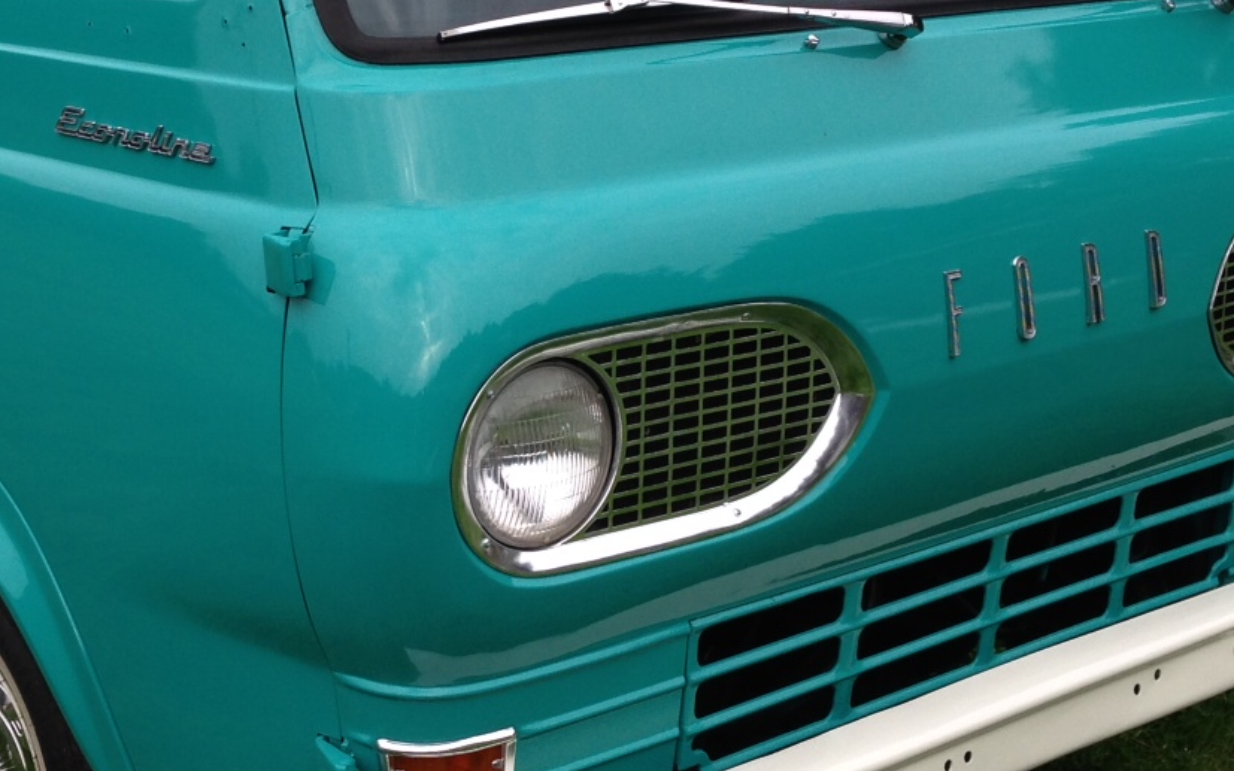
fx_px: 2321
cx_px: 488
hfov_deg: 29.7
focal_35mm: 69
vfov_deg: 18.8
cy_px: 264
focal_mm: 4.12
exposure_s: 1/696
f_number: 2.4
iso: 50
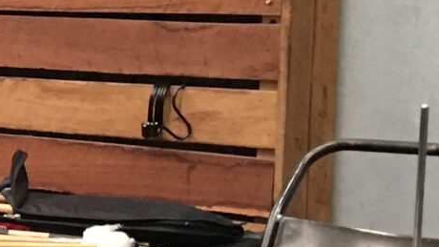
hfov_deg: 10.8
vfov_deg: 6.9
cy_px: 281
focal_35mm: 176
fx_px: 2049
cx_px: -524
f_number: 2.2
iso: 80
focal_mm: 4.15
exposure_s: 1/8
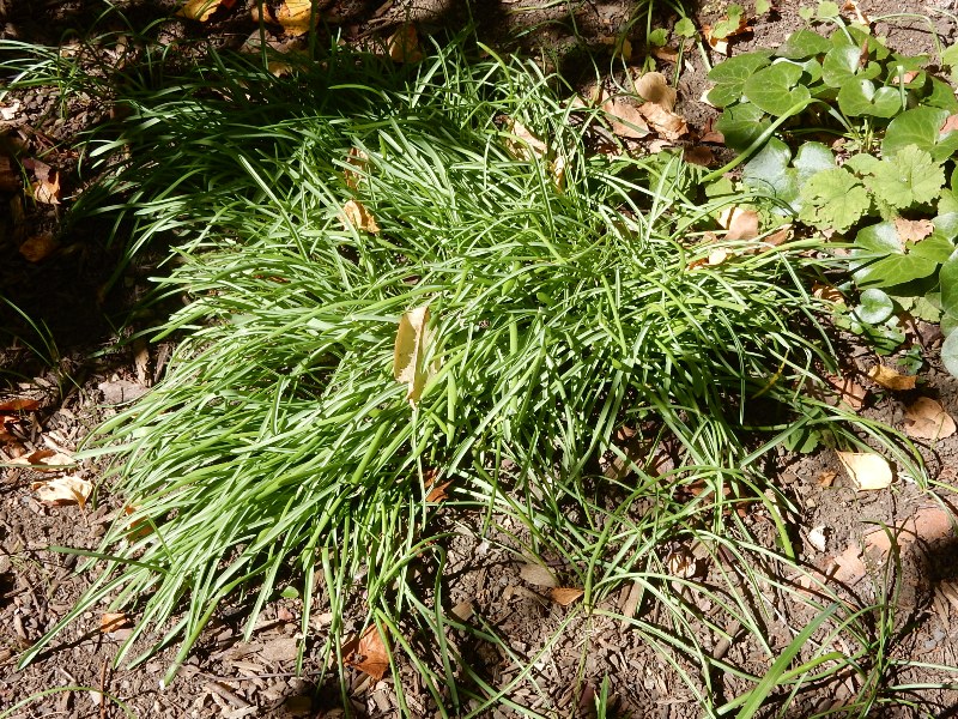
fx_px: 1411
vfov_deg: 28.6
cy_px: 360
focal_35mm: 51
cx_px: 479
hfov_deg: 37.5
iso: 125
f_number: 4.5
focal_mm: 9
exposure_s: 1/400
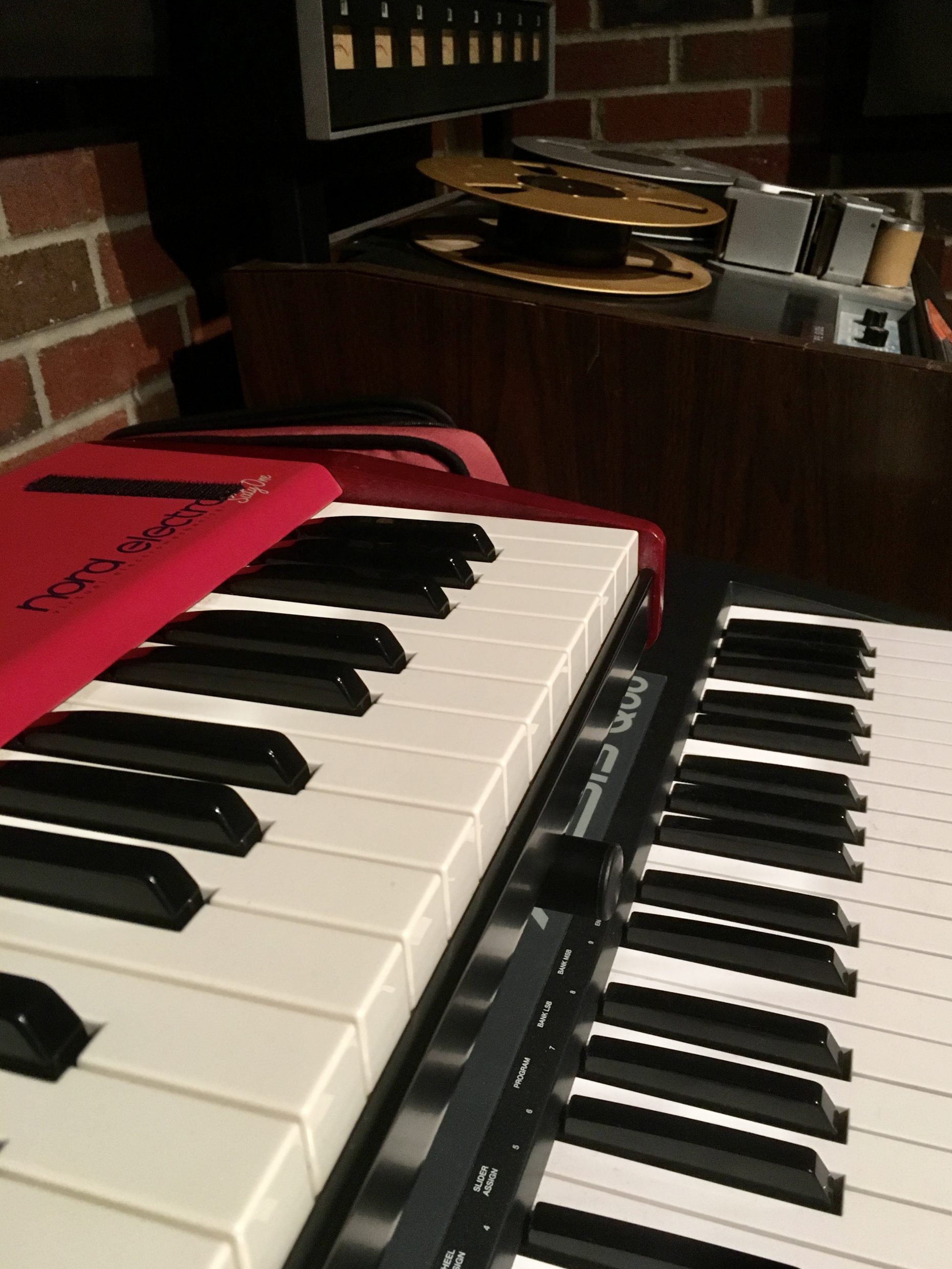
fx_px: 1100
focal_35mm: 30
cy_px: 620
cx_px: 492
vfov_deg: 60.0
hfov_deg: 46.8
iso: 200
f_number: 2.2
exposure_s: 1/17
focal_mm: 4.15
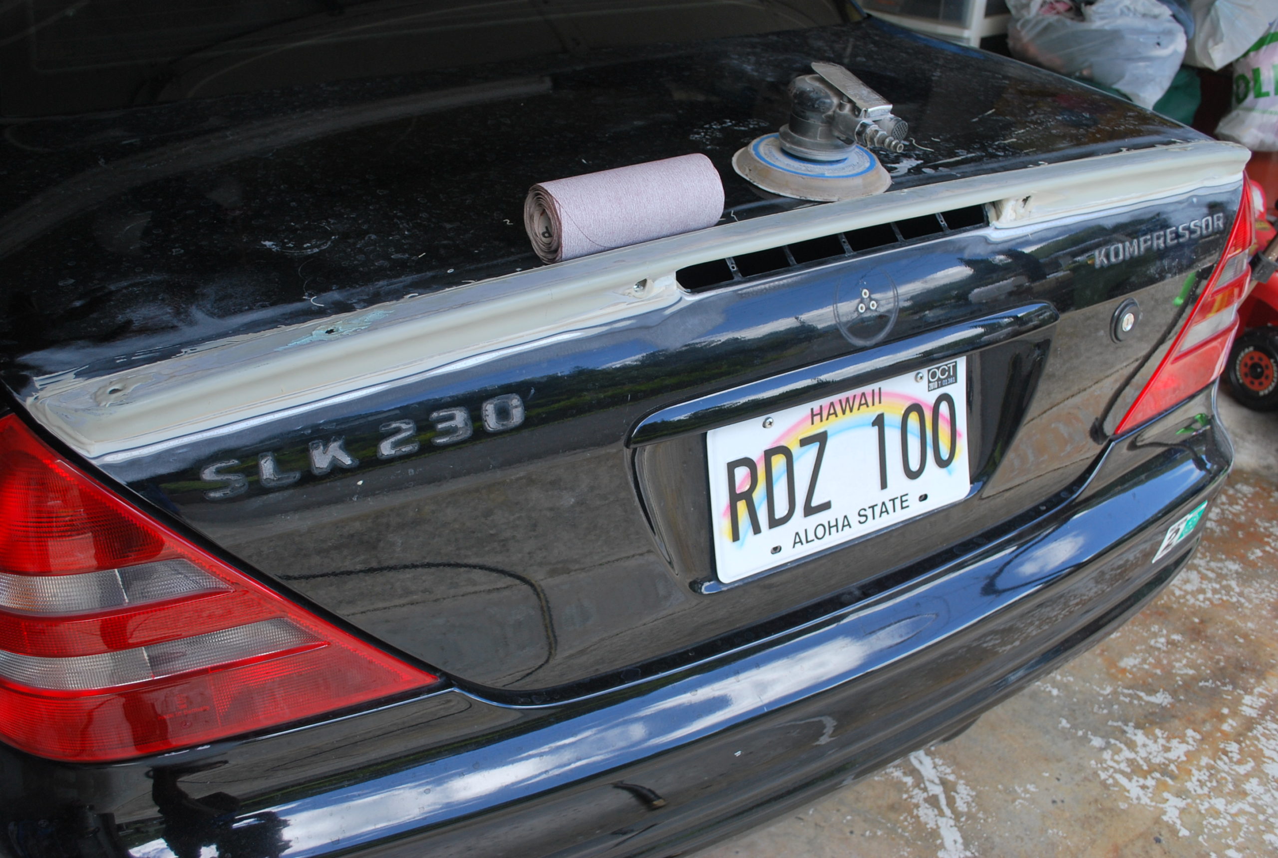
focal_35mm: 36
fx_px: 1281
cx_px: 639
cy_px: 429
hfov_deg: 53.0
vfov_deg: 37.0
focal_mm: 24
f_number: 5.6
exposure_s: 1/125
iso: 200
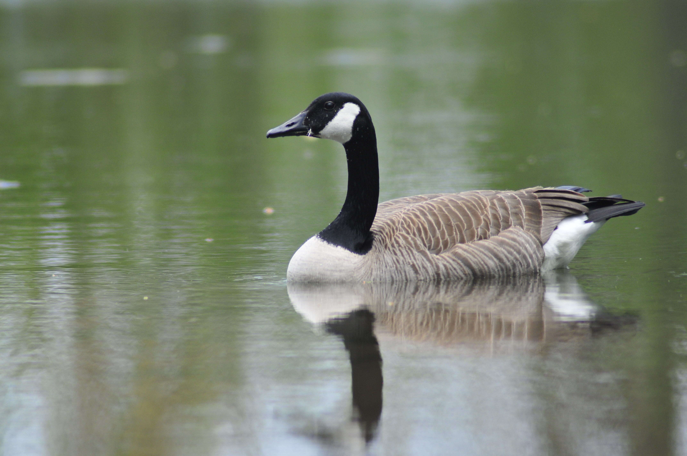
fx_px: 8577
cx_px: 344
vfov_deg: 3.0
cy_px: 228
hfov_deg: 4.6
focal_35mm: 450
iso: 400
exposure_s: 1/500
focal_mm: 300
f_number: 5.6
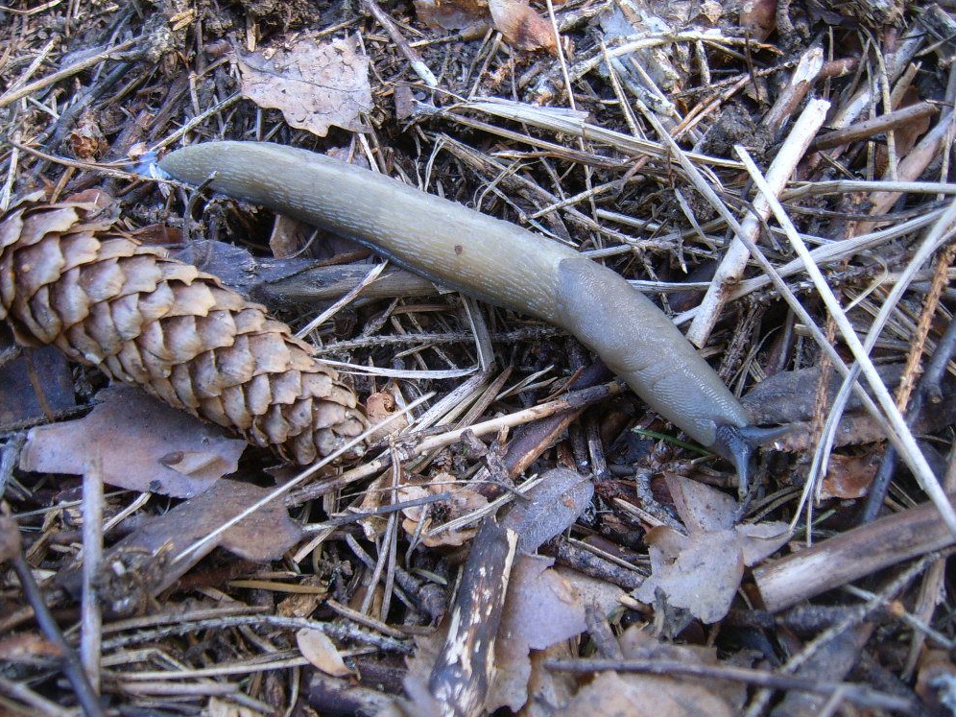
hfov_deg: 51.4
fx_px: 994
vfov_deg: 39.7
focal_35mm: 36
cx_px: 478
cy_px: 365
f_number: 2.8
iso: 50
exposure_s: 1/45
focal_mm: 5.8
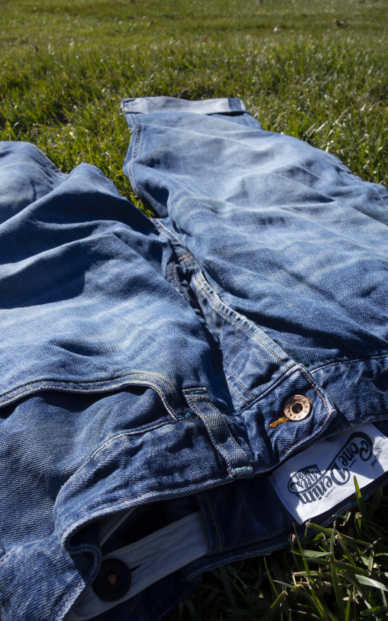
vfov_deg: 64.6
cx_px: 207
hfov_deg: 43.1
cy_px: 314
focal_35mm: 29
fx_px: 491
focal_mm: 10.4
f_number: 5.6
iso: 125
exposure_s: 1/500
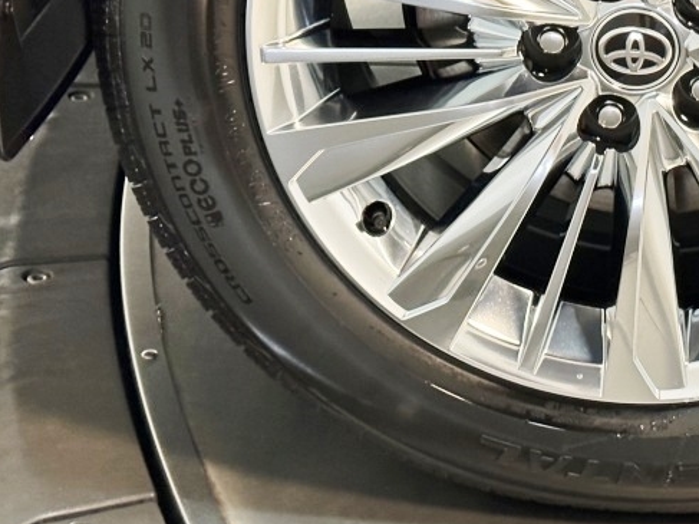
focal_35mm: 101
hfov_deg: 19.1
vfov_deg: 14.5
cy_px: 34
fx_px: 2039
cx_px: 617
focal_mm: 6.86
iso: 400
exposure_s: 1/30
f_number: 1.78
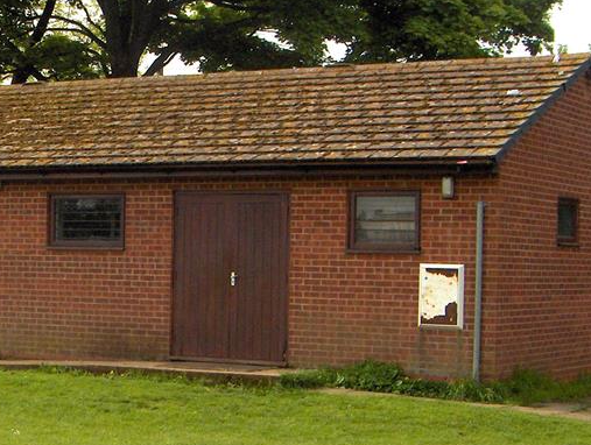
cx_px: -12
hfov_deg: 20.5
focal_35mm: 92
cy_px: 278
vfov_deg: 16.1
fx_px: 1573
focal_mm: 8
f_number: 4.8
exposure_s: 1/820
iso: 100
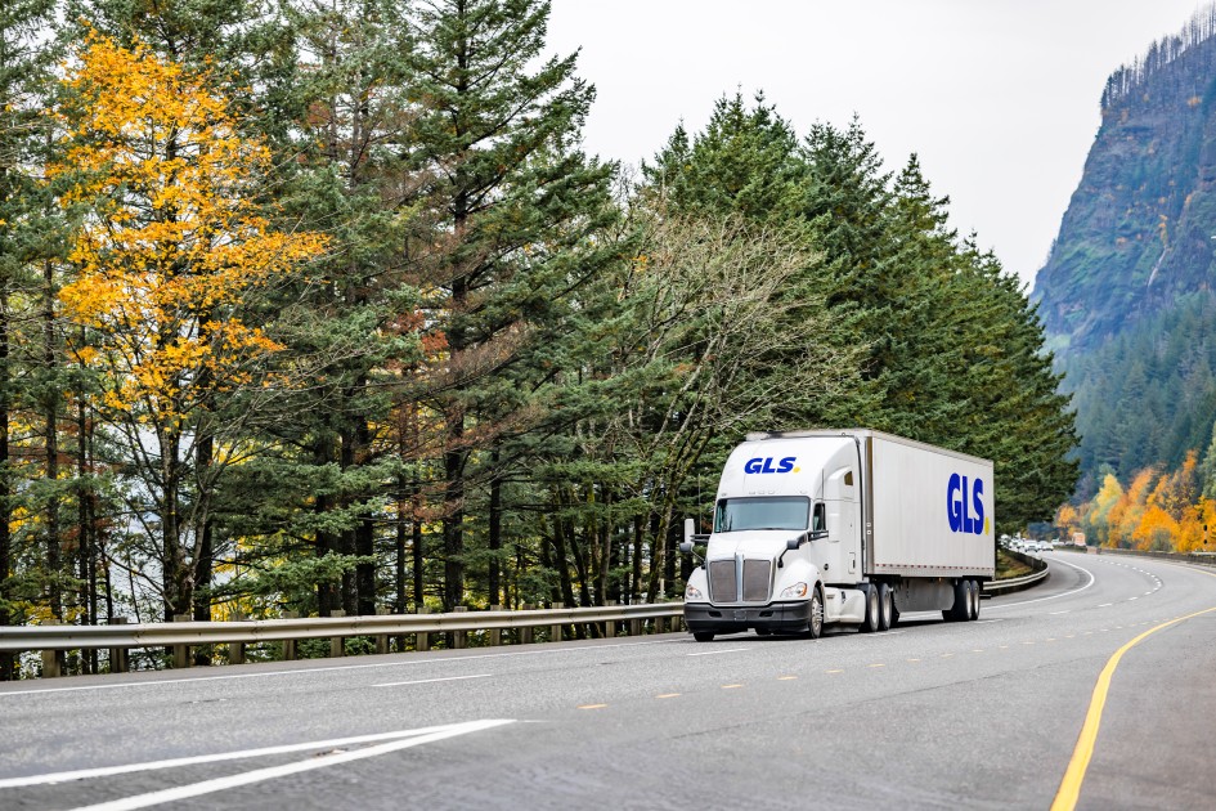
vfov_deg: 16.1
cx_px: 608
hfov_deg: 23.9
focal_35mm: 85
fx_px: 2871
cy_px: 406
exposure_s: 1/640
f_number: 2.5
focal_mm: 85
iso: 125
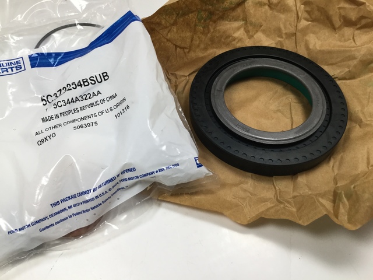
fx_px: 334
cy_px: 140
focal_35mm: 31
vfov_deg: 45.4
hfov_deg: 58.4
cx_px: 186
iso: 32
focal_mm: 3.3
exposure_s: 1/30
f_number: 2.4
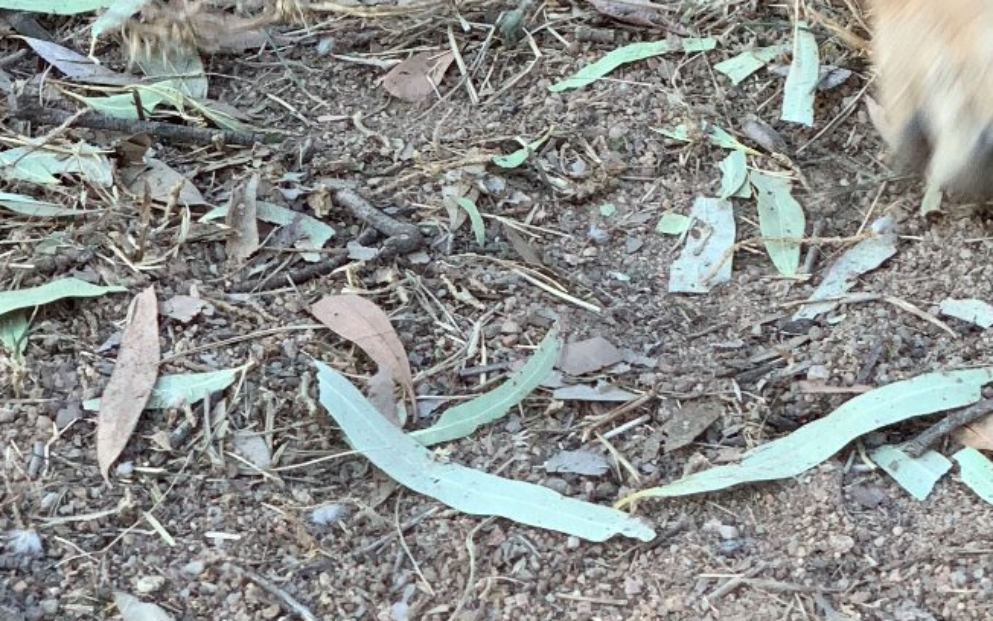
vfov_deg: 7.6
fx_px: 4575
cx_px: 894
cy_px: -282
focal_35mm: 169
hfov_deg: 12.3
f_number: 2.4
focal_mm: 6
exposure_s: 1/122
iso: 25
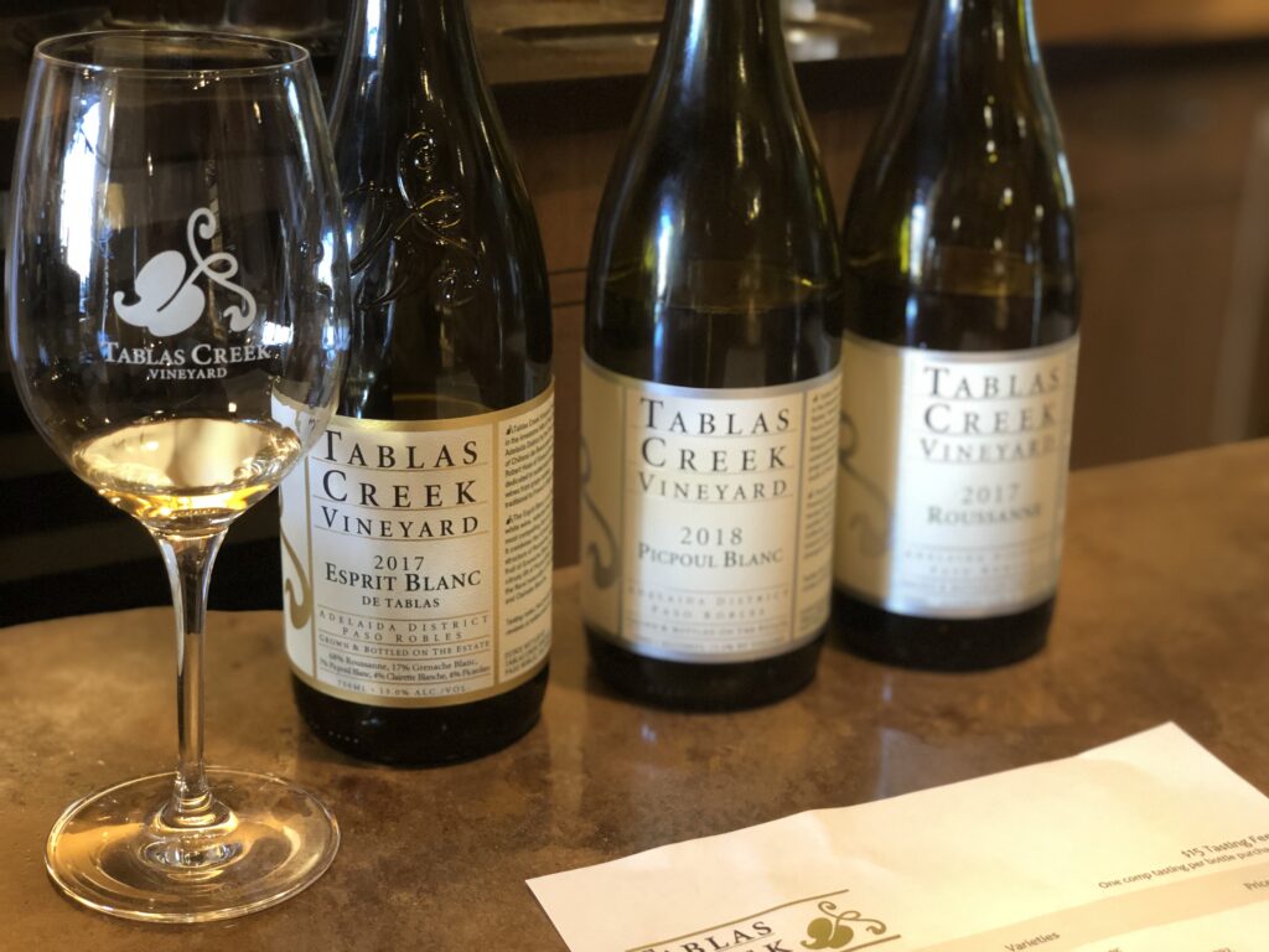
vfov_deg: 28.0
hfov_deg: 36.8
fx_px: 1906
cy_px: 476
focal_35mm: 52
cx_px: 634
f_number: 2.4
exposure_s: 1/15
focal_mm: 6
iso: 160
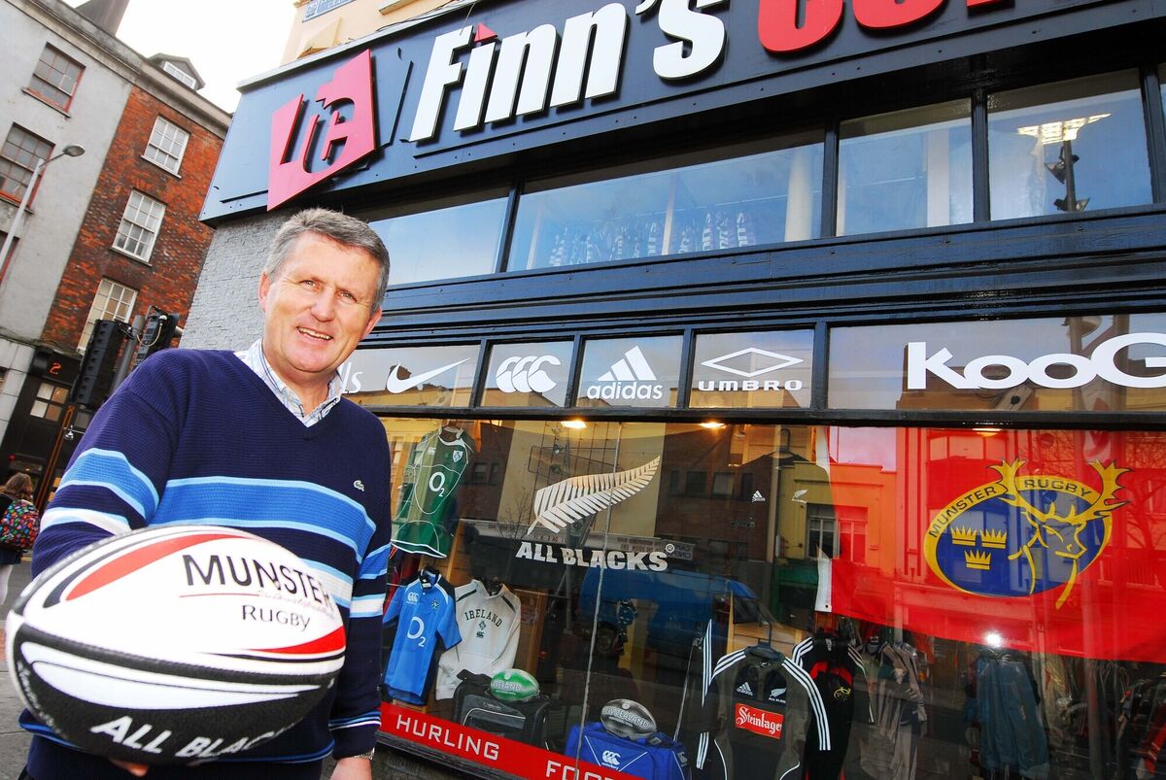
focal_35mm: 21
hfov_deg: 81.1
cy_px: 390
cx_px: 583
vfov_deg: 59.6
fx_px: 681
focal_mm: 14
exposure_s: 1/100
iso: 200
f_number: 5
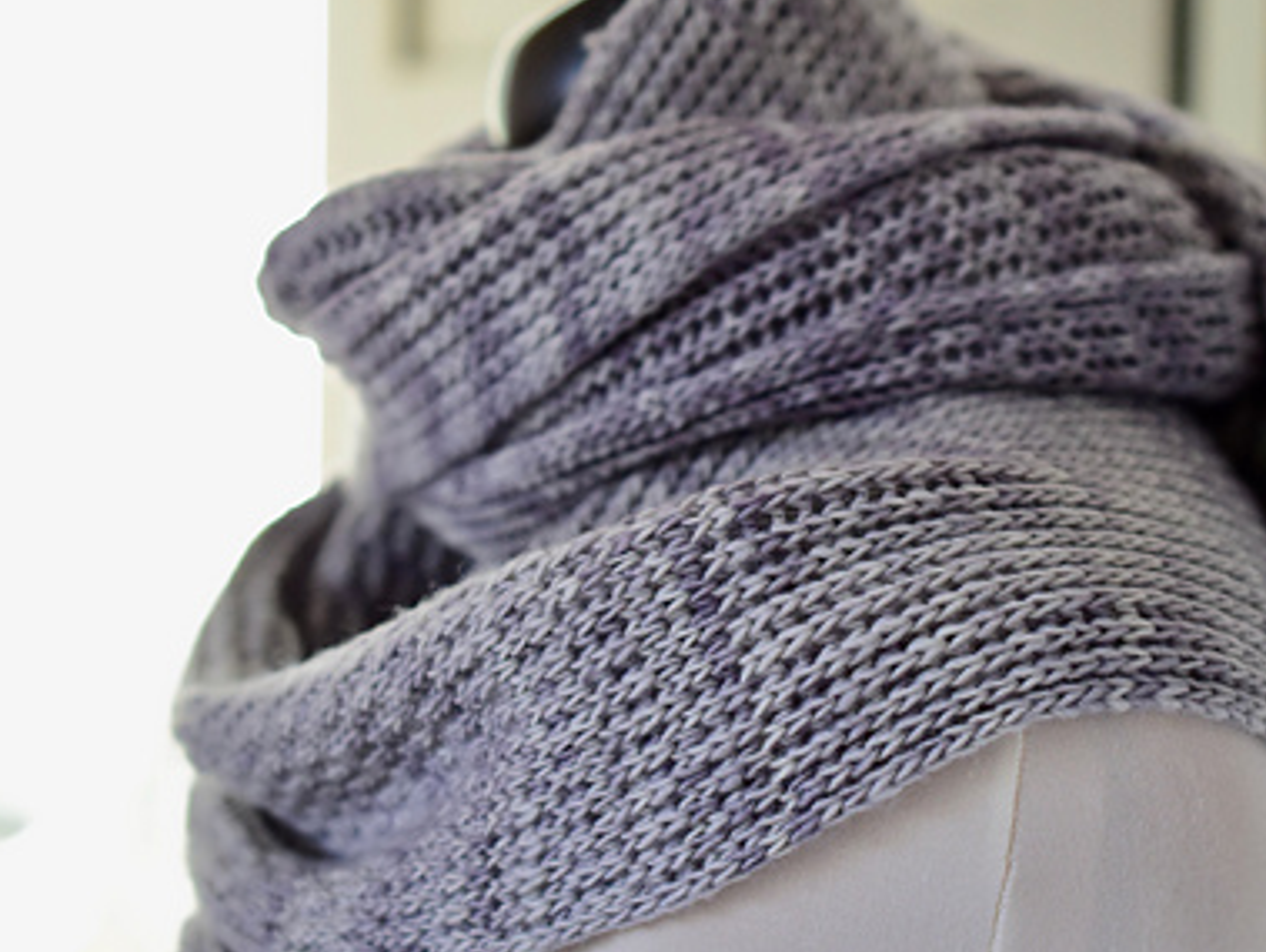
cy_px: 503
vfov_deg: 19.4
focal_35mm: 76
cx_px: 815
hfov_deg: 25.5
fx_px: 2782
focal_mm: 40
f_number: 2.8
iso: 1600
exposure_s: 1/160
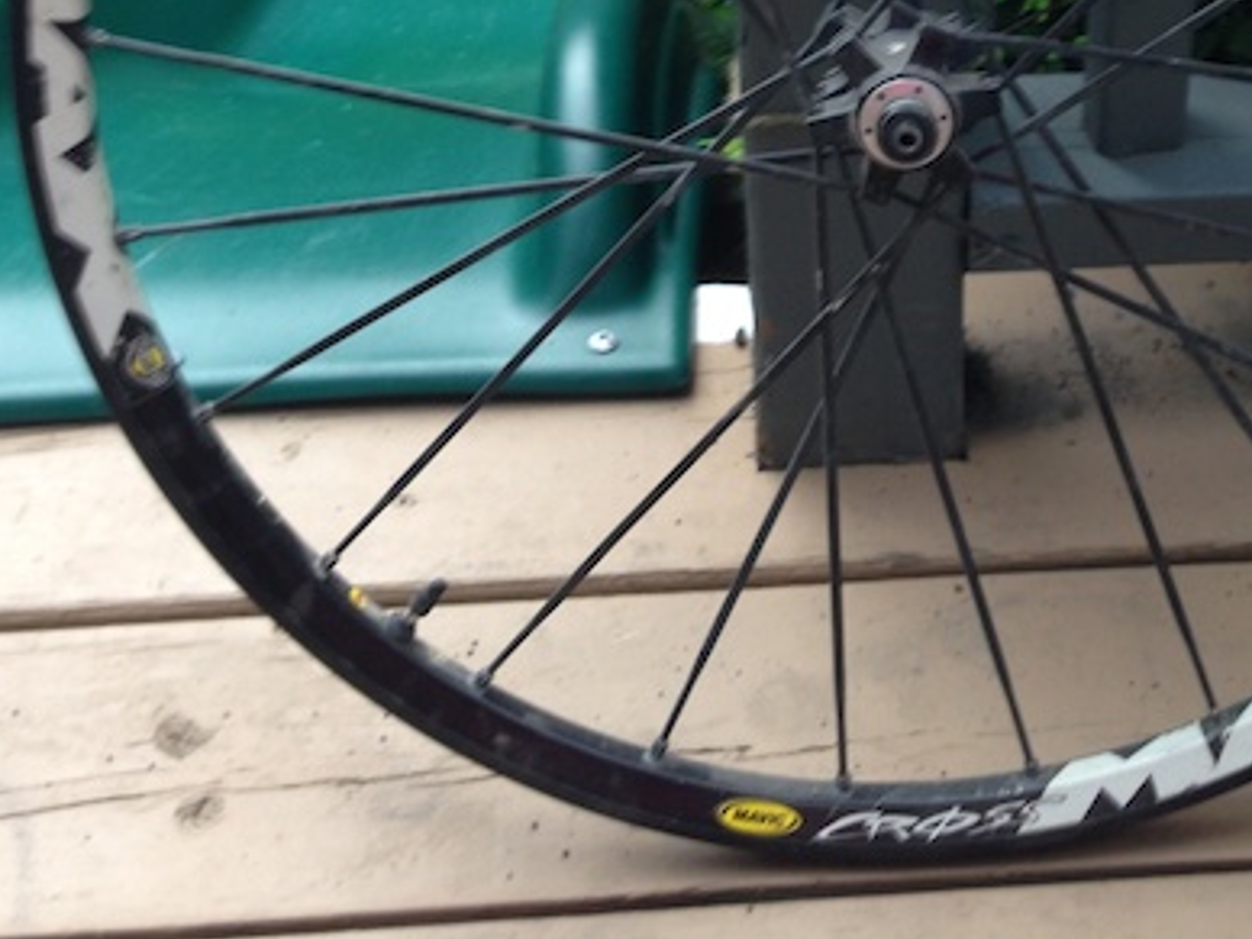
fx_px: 2459
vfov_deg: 21.0
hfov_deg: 28.3
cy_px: 23
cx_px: 894
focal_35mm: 68
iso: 50
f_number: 2.4
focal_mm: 4.12
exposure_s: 1/20
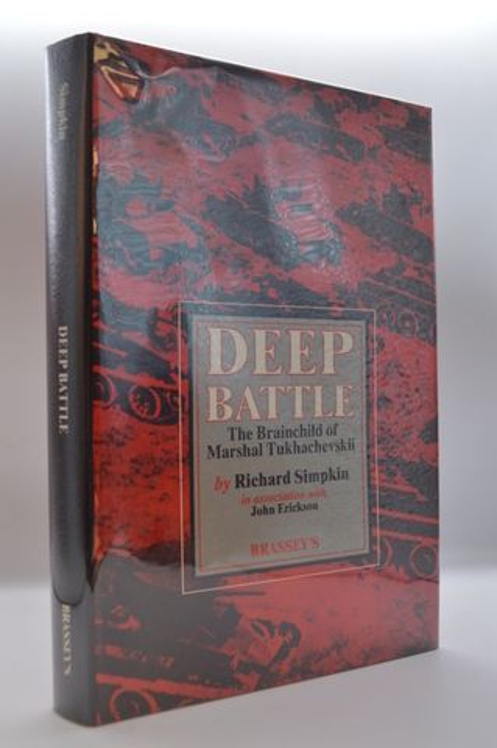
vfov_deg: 53.2
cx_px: 248
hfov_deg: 36.8
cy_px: 374
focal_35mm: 36
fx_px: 747
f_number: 5.6
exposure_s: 1/125
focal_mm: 24
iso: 400
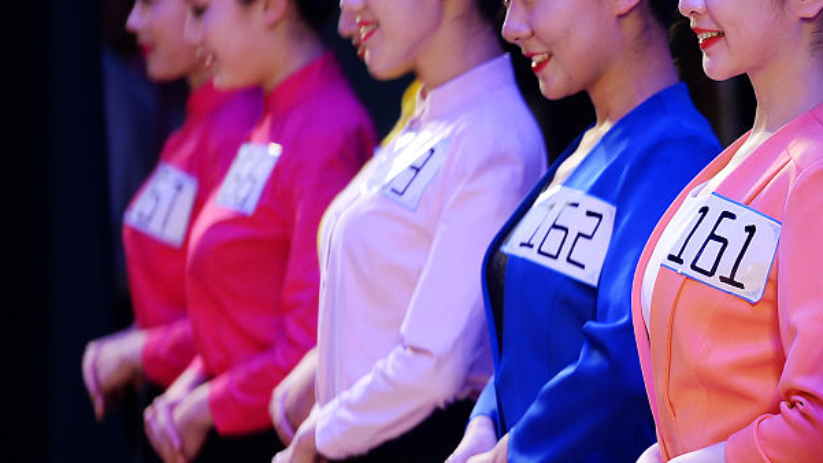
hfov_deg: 5.2
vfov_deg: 2.9
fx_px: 9121
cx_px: 731
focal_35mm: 418
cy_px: 179
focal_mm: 200
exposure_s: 1/320
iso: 1000
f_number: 2.8
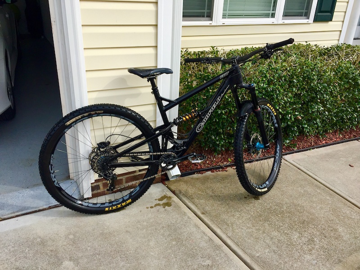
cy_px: 135
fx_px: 302
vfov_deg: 48.2
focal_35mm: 29
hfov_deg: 61.7
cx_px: 180
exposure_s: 1/1582
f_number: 2.2
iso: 32
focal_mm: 4.15
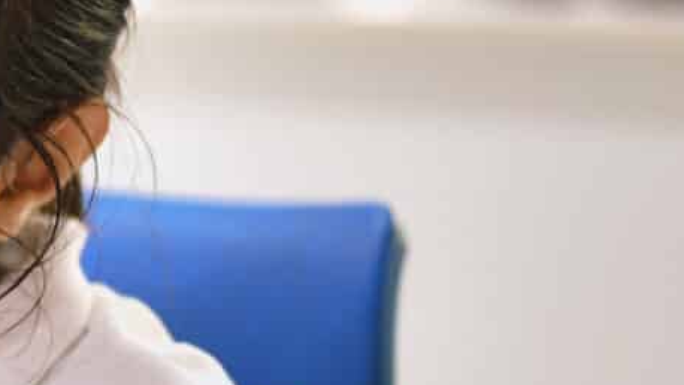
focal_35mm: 164
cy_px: 159
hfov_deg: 12.1
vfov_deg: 7.4
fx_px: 2976
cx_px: -518
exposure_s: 1/60
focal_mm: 35
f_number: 1.4
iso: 400
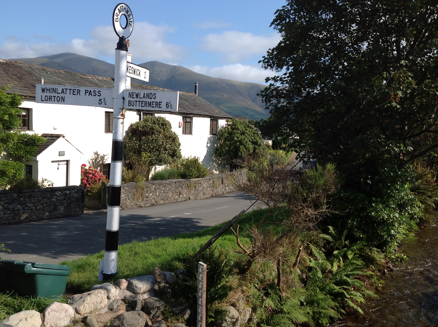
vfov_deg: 36.7
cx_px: 229
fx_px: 493
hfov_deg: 47.9
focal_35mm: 39
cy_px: 156
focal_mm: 4.28
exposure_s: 1/1513
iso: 80
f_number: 2.4
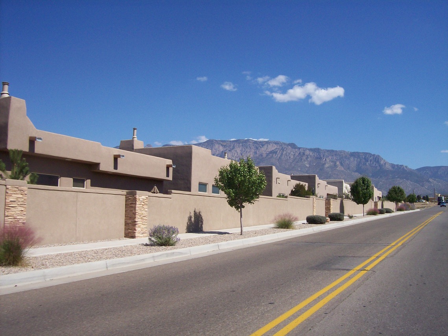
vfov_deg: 39.7
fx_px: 466
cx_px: 224
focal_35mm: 36
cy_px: 168
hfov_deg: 51.4
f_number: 4.8
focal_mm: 6
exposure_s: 1/1088
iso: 80
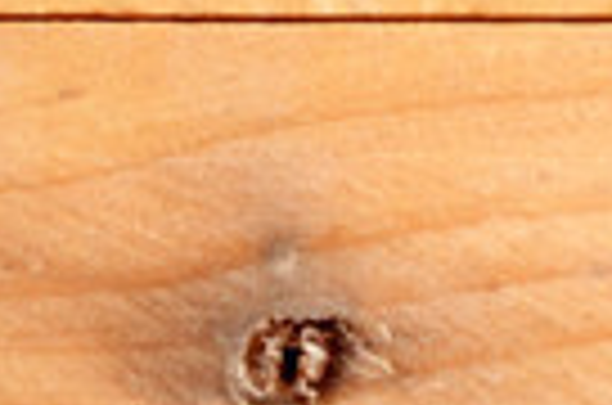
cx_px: 1280
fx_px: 6712
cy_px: -180
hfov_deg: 5.1
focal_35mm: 396
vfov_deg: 3.4
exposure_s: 1/100
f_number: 14
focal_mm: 35
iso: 200
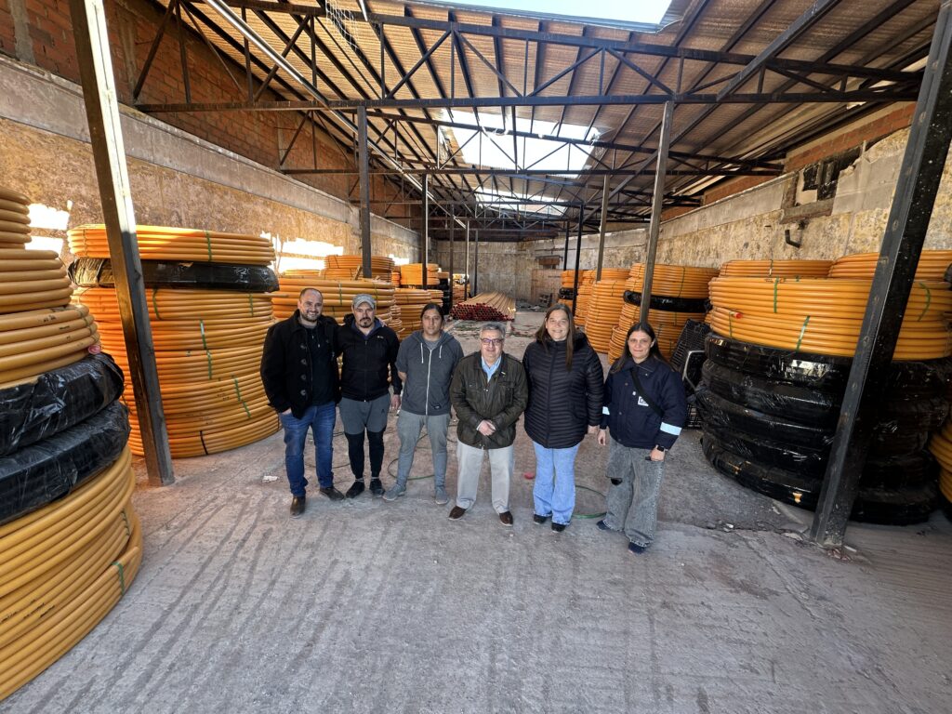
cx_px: 476
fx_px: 385
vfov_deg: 85.7
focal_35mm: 14
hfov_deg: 102.1
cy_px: 357
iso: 64
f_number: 2.2
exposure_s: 1/99
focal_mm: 2.22
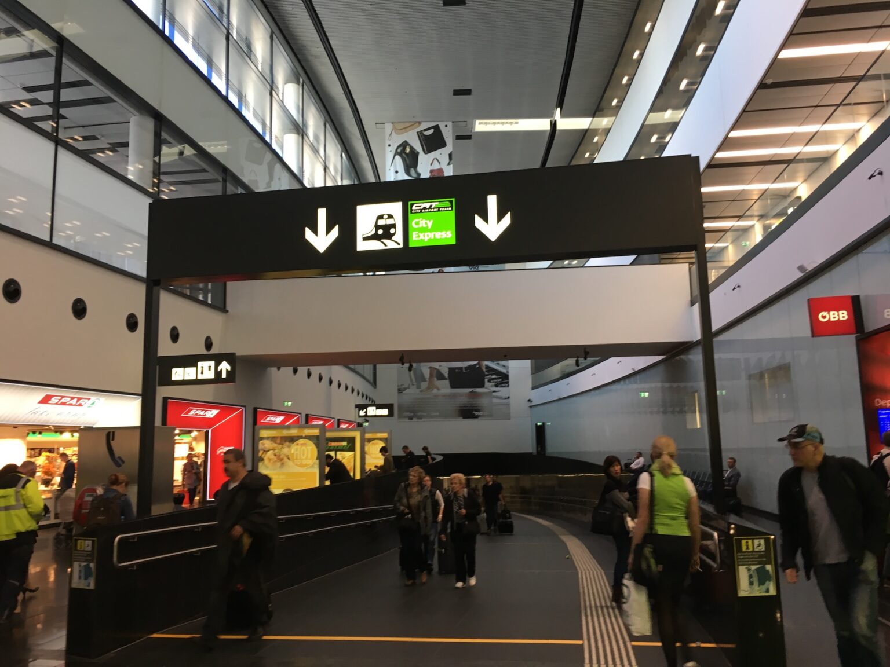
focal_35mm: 29
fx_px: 746
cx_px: 445
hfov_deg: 61.7
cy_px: 334
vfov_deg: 48.2
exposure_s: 1/33
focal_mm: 4.15
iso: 64
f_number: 2.2
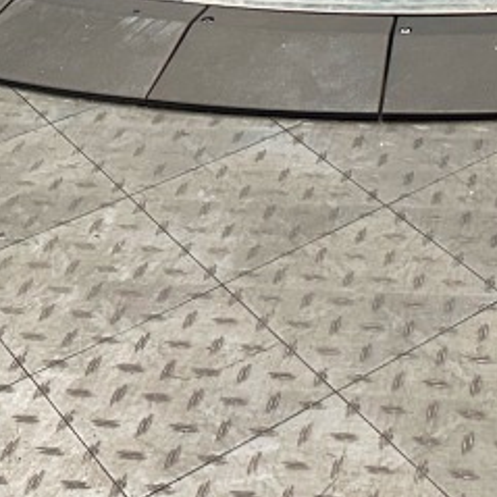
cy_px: -233
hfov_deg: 18.6
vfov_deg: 17.3
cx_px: 480
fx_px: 1478
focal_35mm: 91
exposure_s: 1/60
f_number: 1.78
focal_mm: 6.86
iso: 640
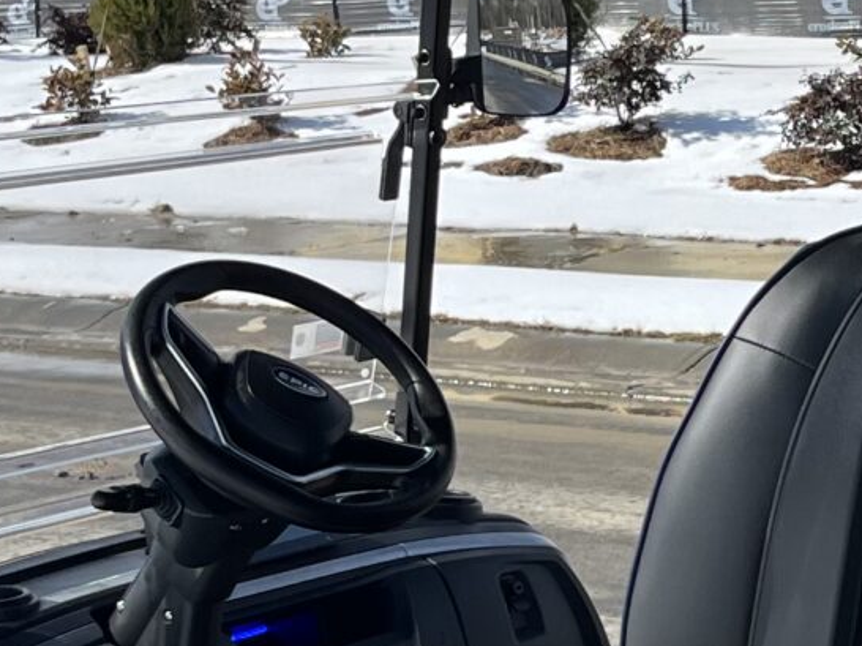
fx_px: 3037
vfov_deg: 12.1
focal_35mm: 122
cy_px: 556
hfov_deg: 15.6
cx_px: 999
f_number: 1.6
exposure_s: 1/4310
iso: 50
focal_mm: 5.1
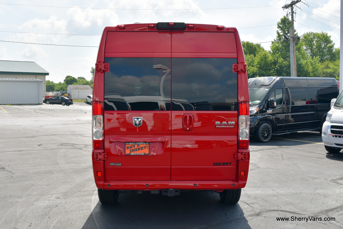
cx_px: 172
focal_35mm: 38
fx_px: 357
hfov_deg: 51.3
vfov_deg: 35.5
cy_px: 114
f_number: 8
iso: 220
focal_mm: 25
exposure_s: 1/250
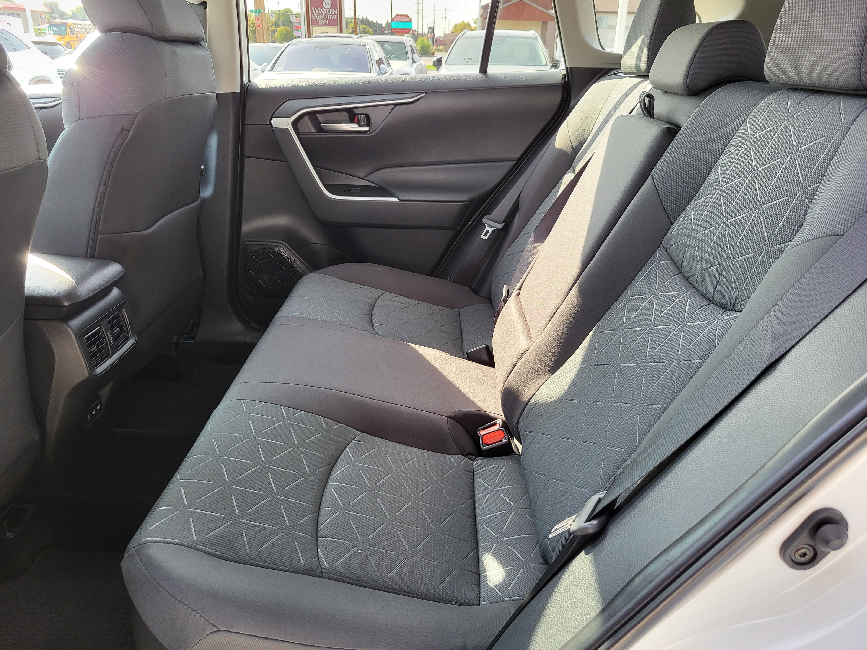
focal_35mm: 26
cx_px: 434
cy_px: 325
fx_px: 651
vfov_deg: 53.1
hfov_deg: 67.3
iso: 100
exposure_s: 1/120
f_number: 1.8
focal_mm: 5.4
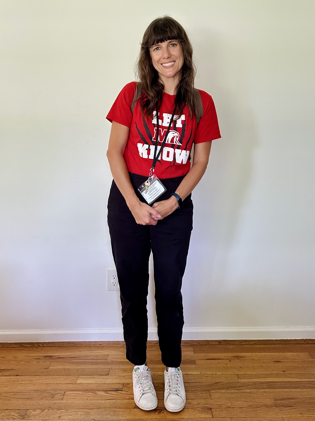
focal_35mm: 24
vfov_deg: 71.6
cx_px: 158
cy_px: 210
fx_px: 291
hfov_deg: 56.8
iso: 200
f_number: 1.78
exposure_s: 1/121
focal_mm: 6.86
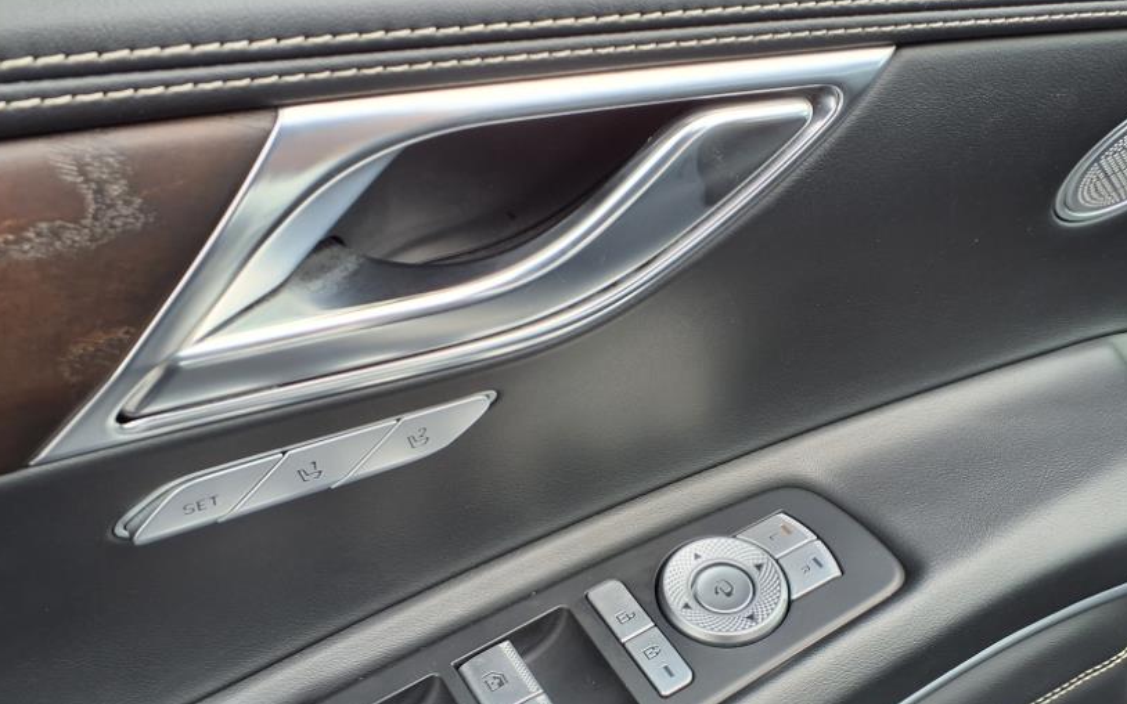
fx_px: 1106
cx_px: 626
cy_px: 470
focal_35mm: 36
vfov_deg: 35.0
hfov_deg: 53.9
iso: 40
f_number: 1.9
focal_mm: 3.58
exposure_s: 1/238
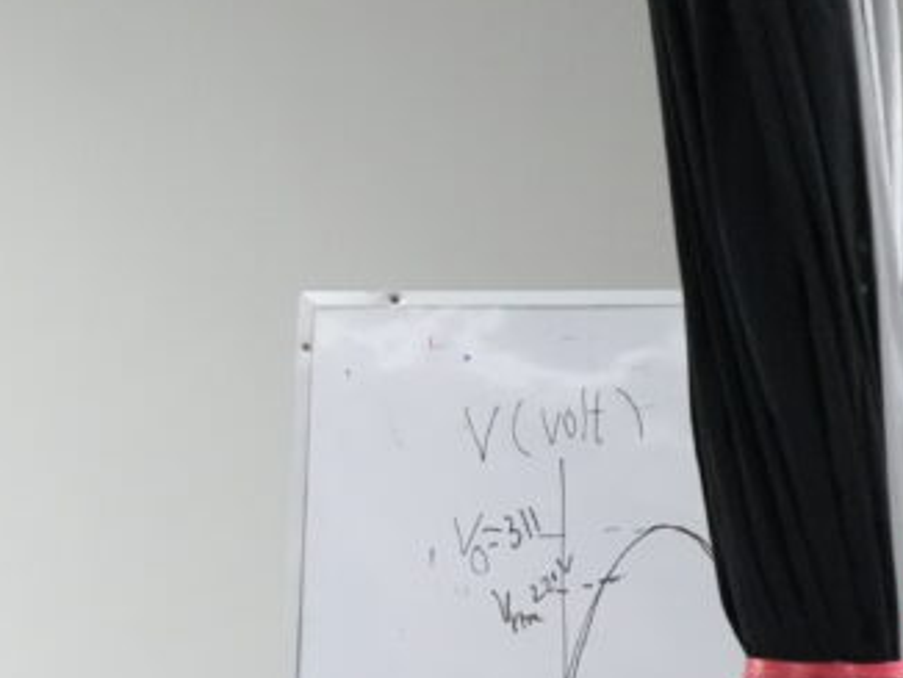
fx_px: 7440
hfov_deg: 6.7
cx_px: -1053
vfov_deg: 5.2
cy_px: 1115
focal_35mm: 285
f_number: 4
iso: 5000
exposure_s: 1/250
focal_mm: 63
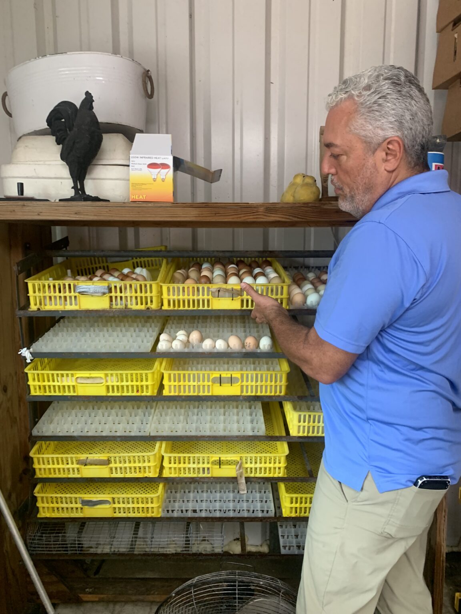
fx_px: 462
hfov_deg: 53.1
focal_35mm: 26
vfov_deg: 67.3
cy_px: 307
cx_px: 230
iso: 125
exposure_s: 1/60
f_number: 1.8
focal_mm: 4.25
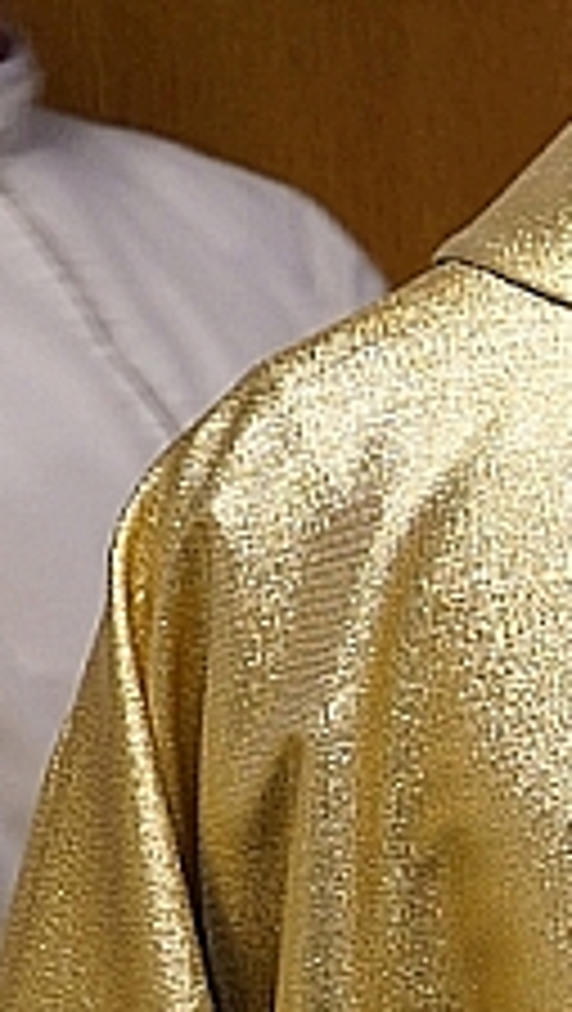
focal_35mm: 134
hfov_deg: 6.8
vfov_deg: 16.0
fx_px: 3604
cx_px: 2356
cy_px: 576
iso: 640
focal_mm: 24
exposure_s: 1/50
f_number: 5
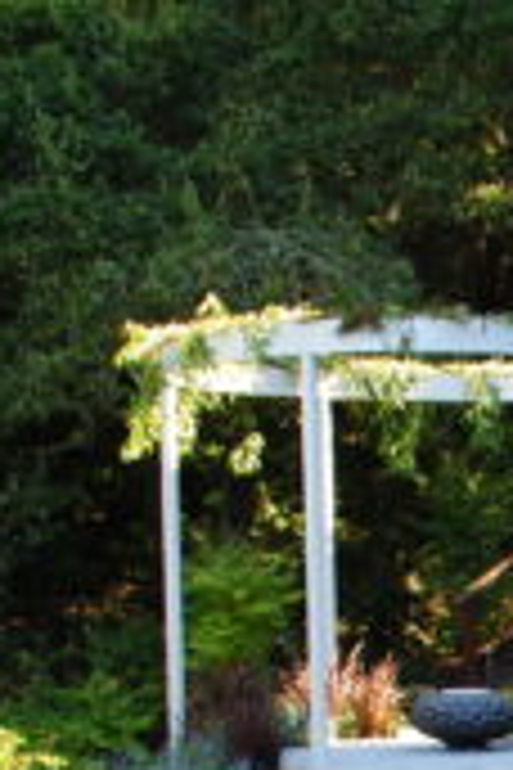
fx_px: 2030
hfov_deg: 12.8
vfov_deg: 20.5
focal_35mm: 95
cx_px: 972
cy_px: 833
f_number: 5.6
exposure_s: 1/60
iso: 200
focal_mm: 18
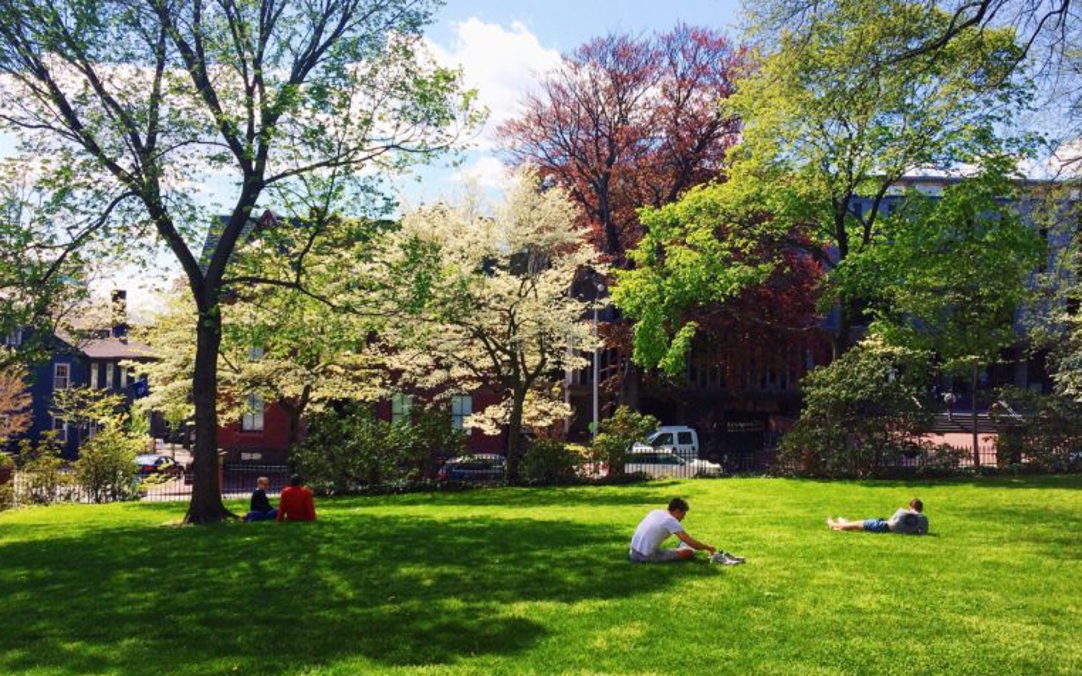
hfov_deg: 61.2
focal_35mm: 31
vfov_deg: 40.6
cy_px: 341
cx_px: 538
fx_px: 914
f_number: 2.2
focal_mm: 4.15
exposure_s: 1/1866
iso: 32
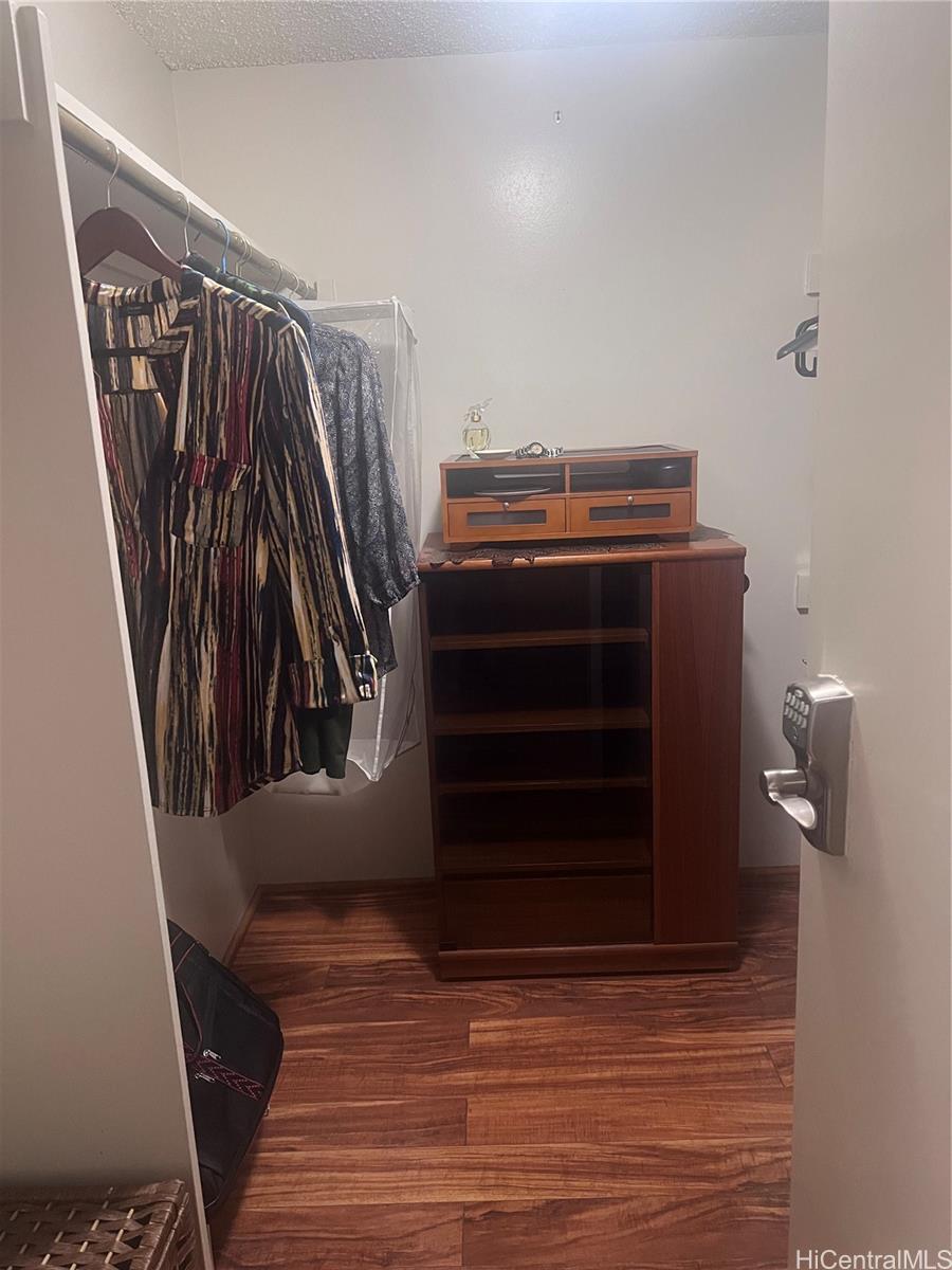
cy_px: 635
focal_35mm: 26
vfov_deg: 67.3
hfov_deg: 53.1
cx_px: 476
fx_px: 953
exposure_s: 1/60
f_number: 1.5
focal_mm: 5.7
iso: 500
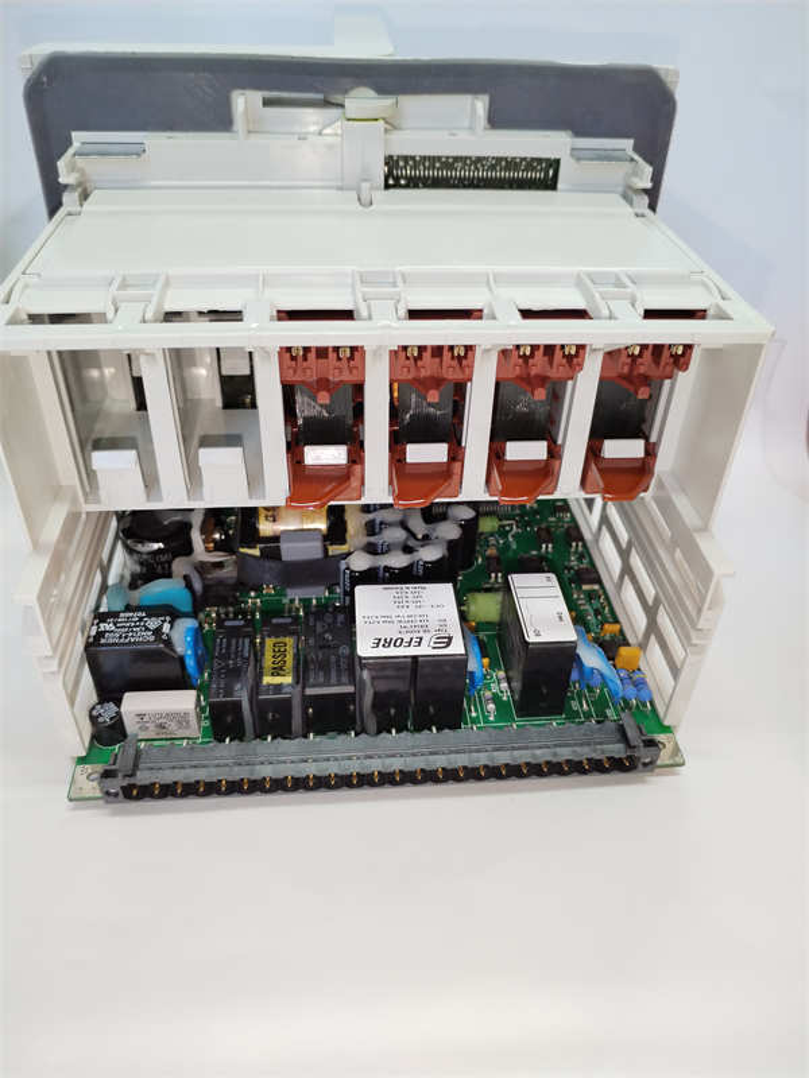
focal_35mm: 26
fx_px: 810
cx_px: 404
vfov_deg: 67.3
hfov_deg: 53.1
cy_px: 539
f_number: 1.8
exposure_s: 1/50
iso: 250
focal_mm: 4.75
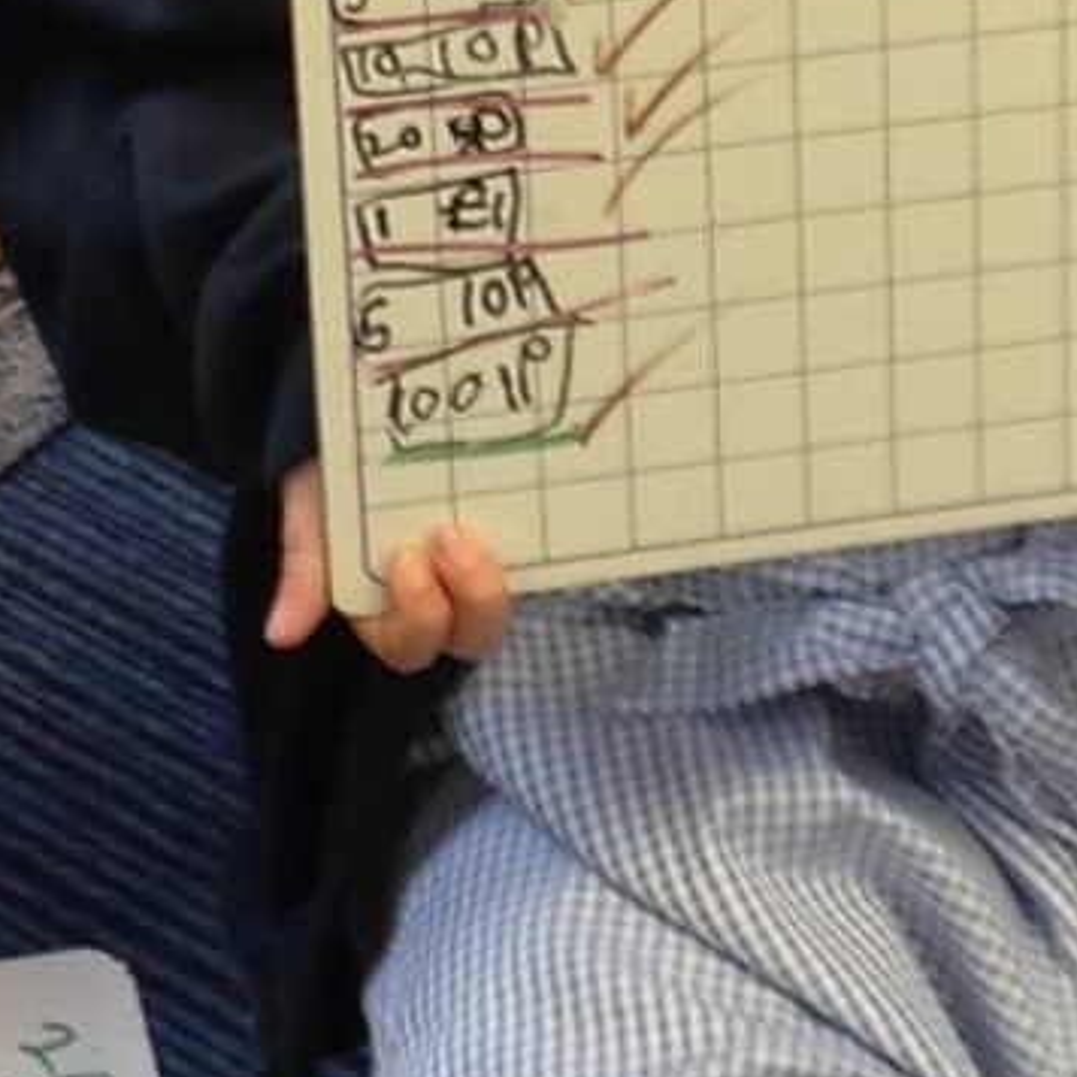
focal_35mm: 222
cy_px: -91
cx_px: 926
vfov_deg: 7.8
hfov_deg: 7.9
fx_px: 7814
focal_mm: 4.28
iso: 50
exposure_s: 1/17
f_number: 2.4
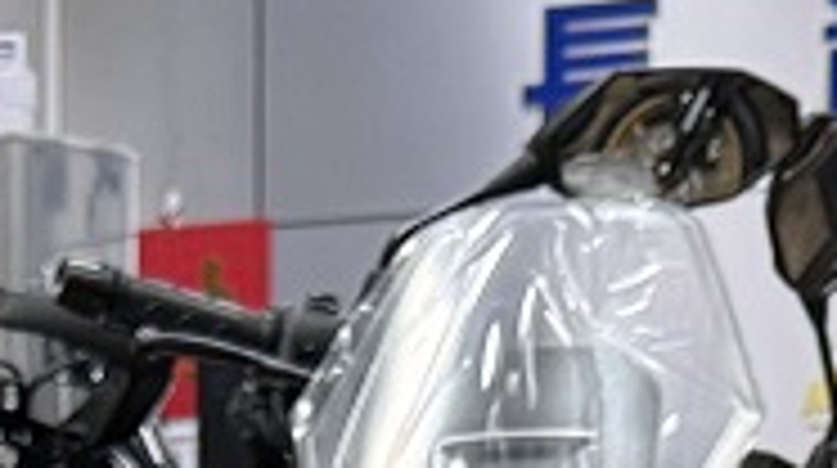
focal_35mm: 201
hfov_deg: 10.3
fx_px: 4455
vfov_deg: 5.3
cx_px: -454
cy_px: 1919
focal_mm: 6.76
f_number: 1.78
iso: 200
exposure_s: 1/60
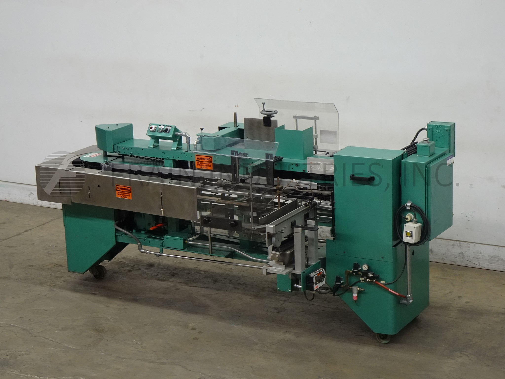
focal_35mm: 80
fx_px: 1167
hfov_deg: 24.4
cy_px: 190
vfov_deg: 18.4
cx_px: 252
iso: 500
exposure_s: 1/80
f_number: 5
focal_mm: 12.66
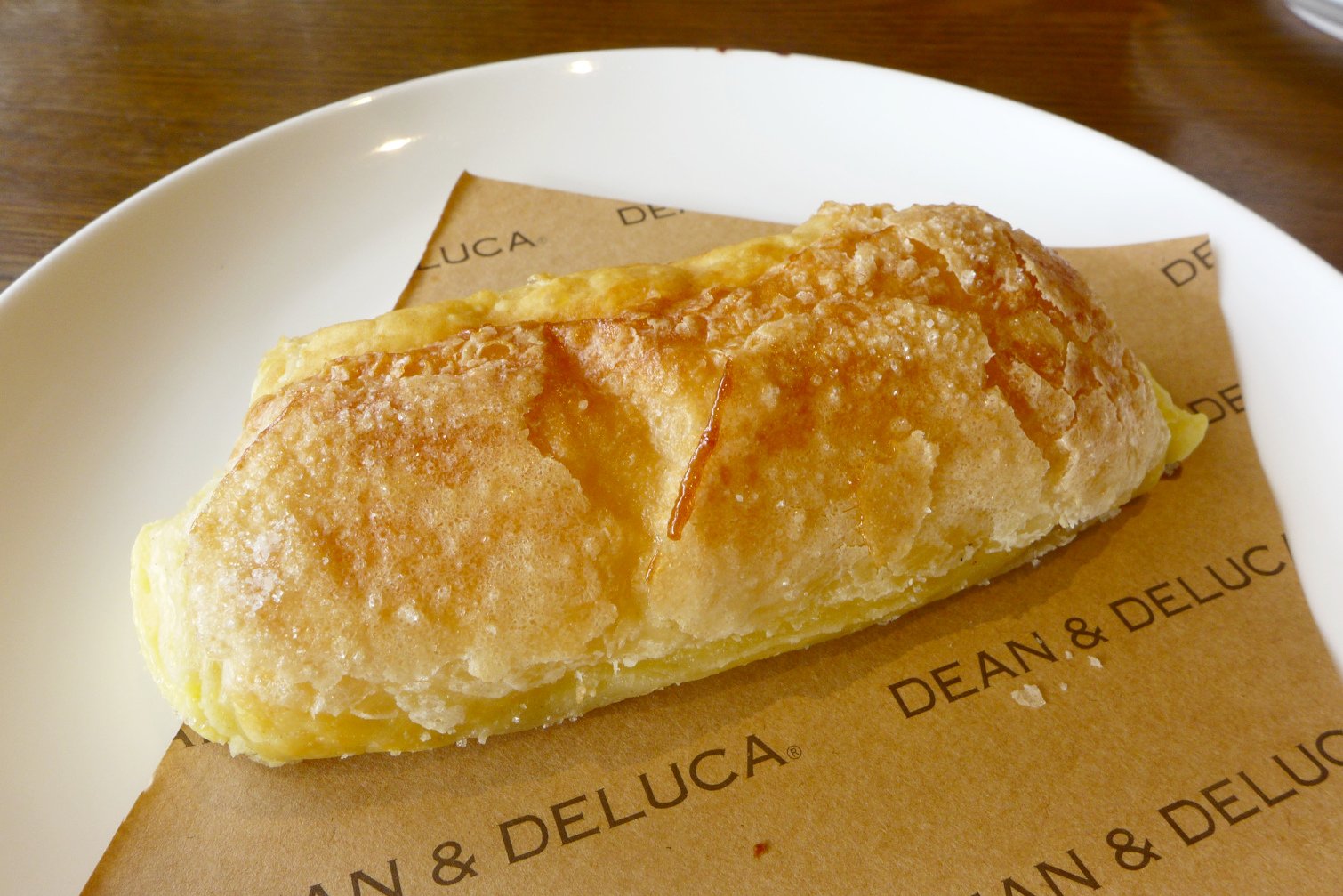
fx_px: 895
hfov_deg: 73.7
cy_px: 448
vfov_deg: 53.1
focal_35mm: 24
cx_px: 672
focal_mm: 4.7
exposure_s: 1/40
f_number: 5
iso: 100
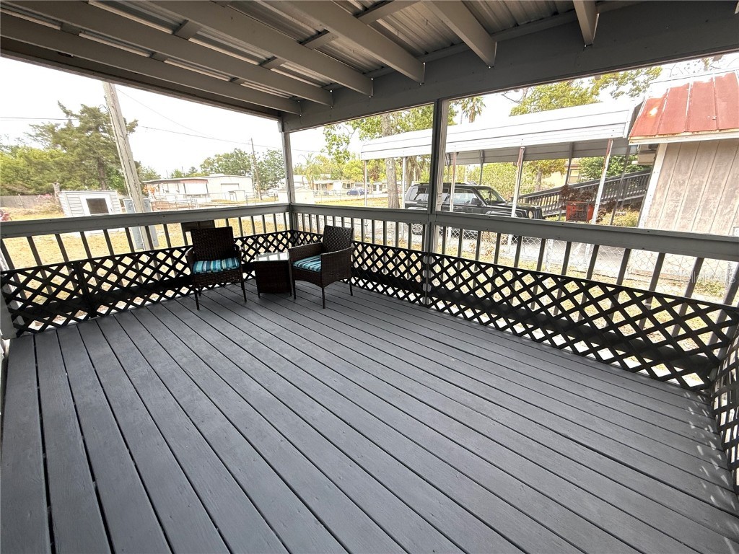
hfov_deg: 102.1
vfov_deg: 85.7
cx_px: 370
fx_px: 299
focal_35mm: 14
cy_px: 277
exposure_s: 1/275
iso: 64
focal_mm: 2.22
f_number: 2.2
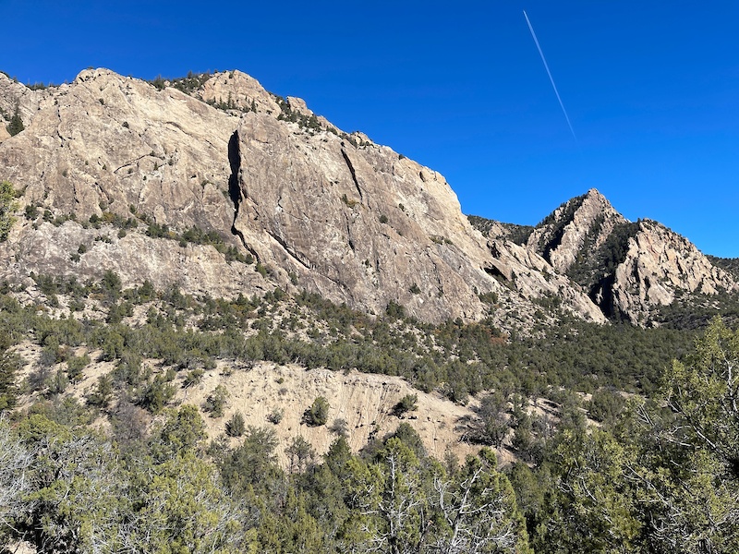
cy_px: 277
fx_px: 555
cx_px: 370
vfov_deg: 53.1
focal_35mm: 26
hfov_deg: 67.3
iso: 50
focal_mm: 5.1
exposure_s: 1/4525
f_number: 1.6
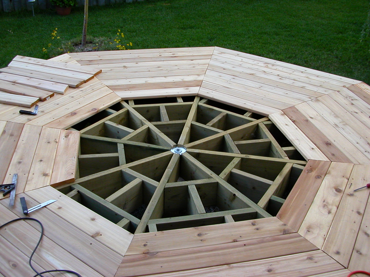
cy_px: 138
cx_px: 185
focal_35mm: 37
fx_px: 395
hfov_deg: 50.1
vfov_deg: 38.7
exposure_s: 1/326
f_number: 2.7
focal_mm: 5.6
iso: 100
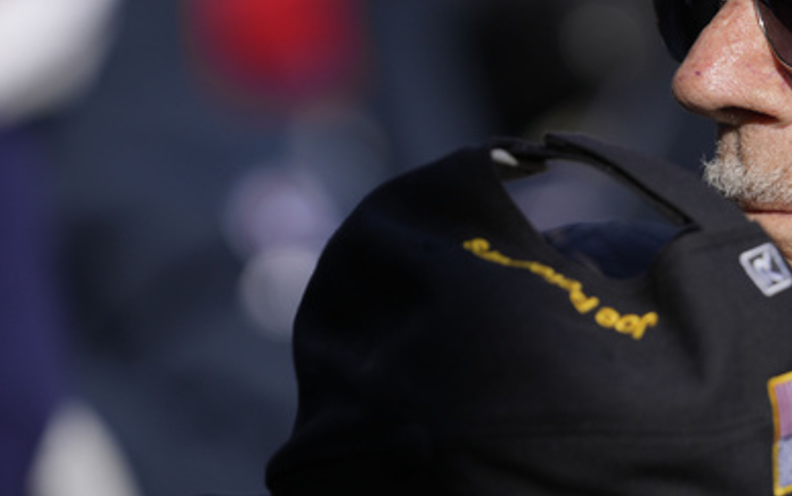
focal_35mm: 538
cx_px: 382
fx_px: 11619
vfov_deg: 2.4
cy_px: 338
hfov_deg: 3.9
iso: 125
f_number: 2.8
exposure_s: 1/3200
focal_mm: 200
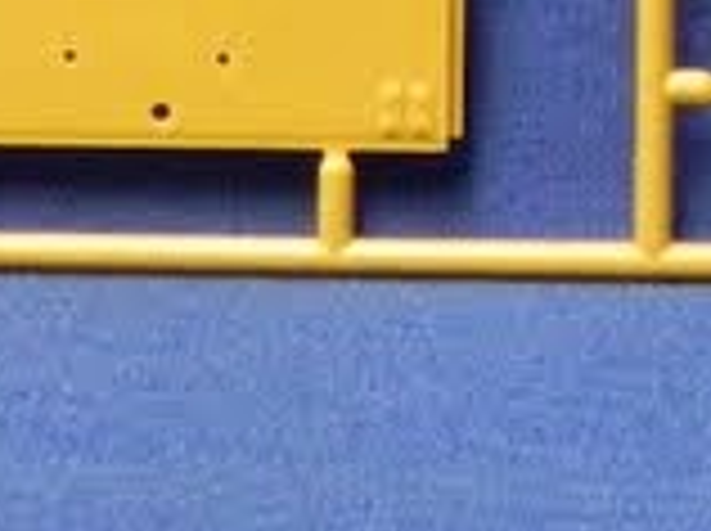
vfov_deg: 4.3
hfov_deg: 5.9
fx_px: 6932
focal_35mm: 338
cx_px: 688
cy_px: -940
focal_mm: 9.2
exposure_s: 1/26.3
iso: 400
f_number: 3.5
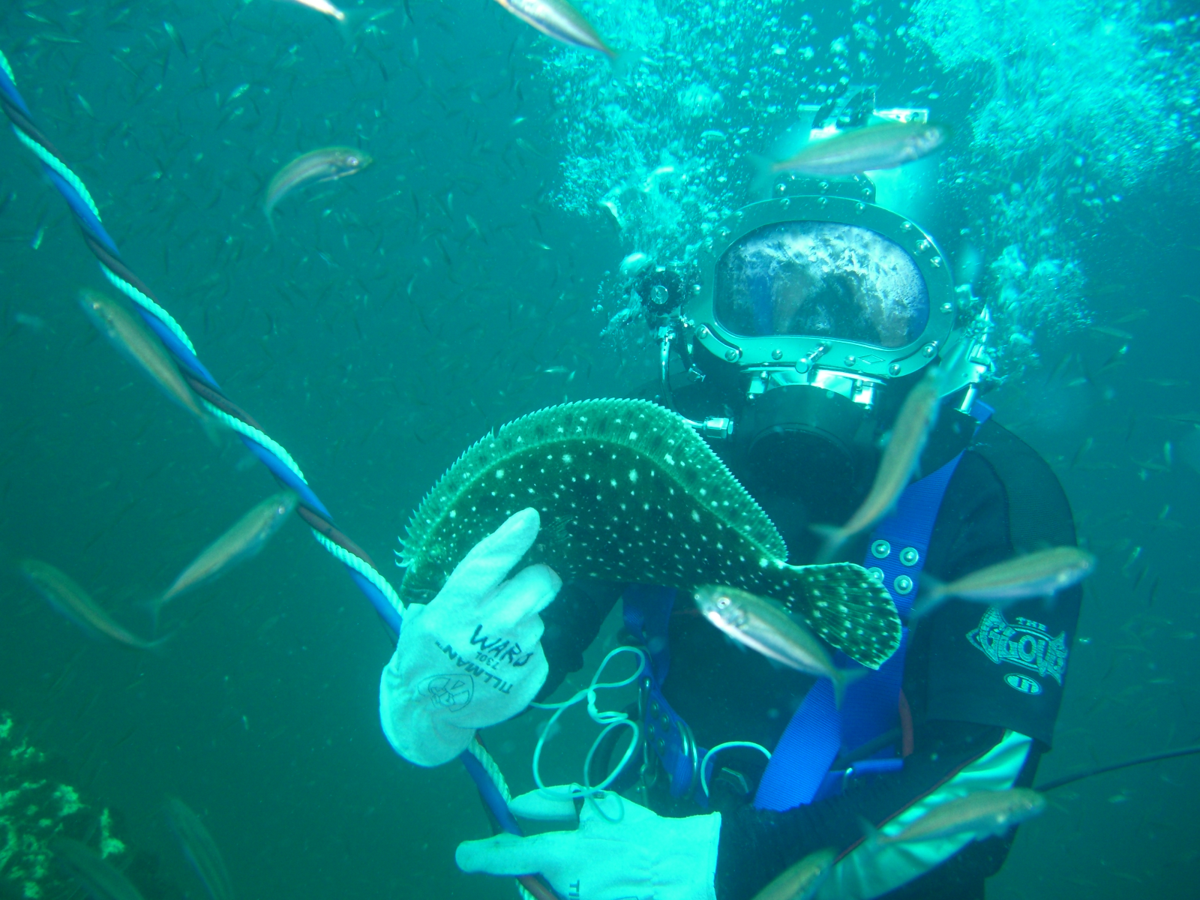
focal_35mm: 38
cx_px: 600
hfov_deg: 49.0
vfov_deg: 37.7
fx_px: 1317
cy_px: 450
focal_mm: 7.9
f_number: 2.8
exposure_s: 1/125
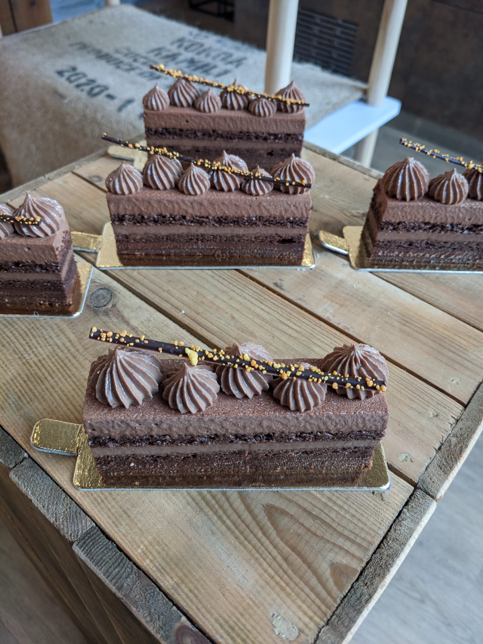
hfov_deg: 51.4
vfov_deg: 65.3
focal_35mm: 27
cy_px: 322
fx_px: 502
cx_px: 242
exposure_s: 1/33.3
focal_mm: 4.38
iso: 58
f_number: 1.73
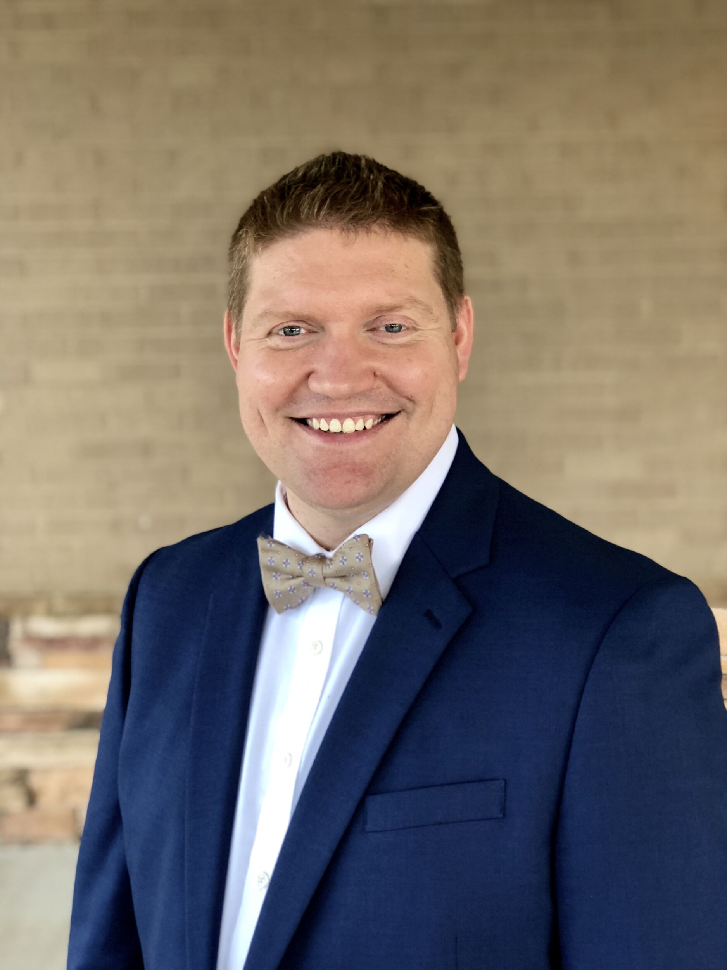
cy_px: 485
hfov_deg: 25.7
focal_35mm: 57
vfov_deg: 33.8
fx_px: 1596
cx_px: 364
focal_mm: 6.6
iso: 64
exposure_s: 1/60
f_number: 2.8
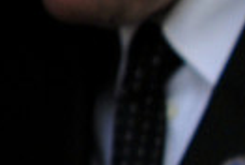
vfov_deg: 0.6
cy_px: 267
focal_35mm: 2334
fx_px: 15920
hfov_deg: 0.9
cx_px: 706
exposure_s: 1/1500
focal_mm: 200
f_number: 2.8
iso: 140
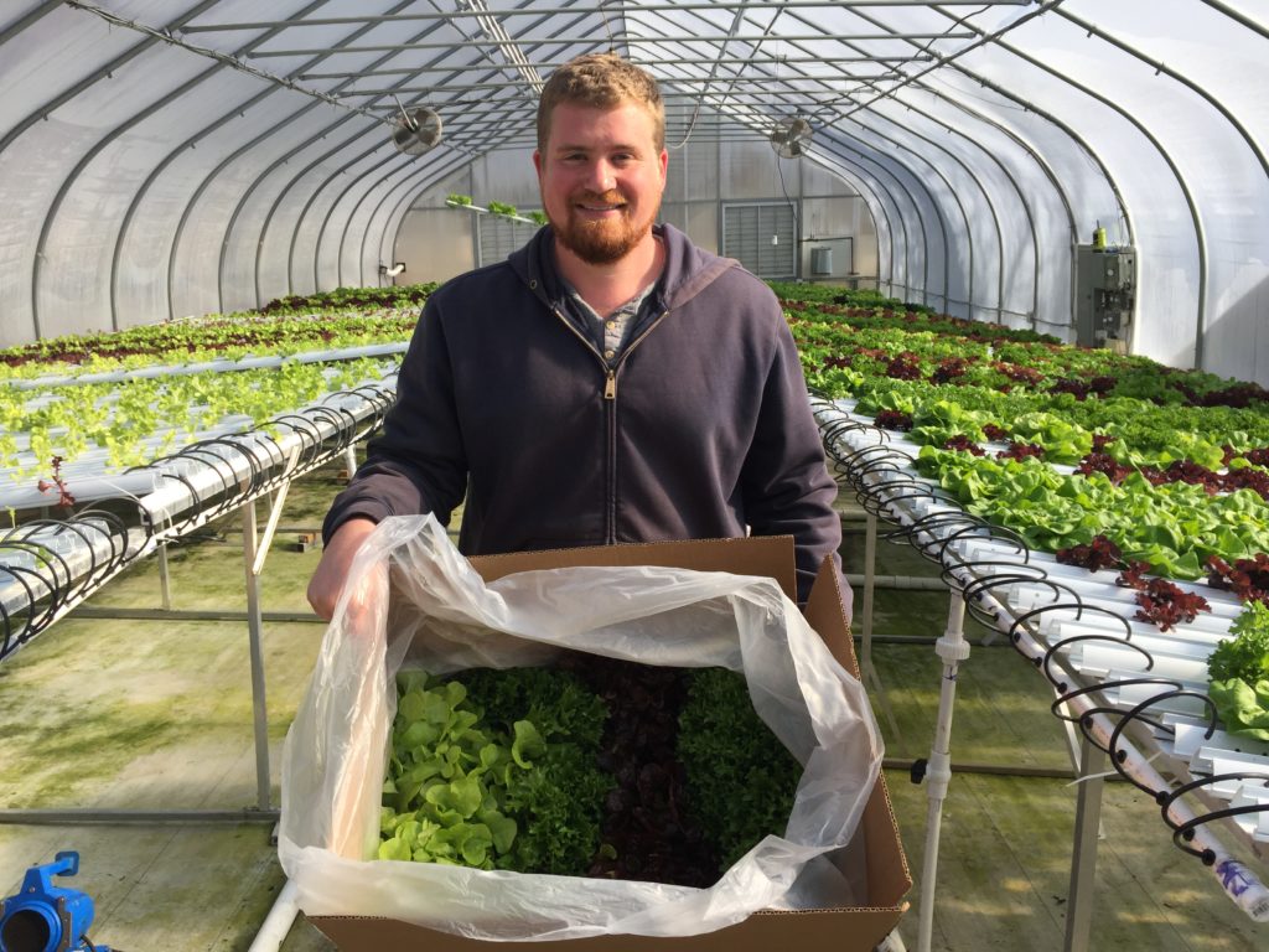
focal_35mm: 29
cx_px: 634
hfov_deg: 61.7
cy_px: 476
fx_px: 1063
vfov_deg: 48.2
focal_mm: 4.15
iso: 32
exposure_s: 1/1068
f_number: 2.2
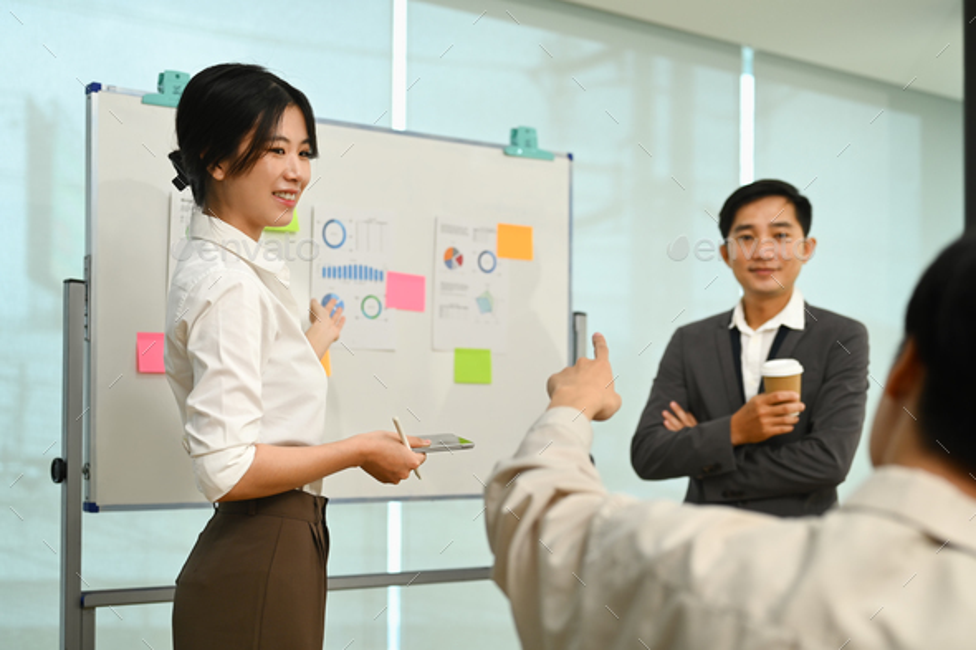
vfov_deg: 27.0
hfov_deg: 39.6
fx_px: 1355
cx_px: 488
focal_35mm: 50
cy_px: 325
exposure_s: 1/250
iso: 400
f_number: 2.8
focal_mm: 50
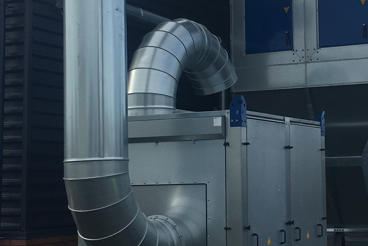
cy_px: 78
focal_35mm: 82
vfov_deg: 16.6
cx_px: 288
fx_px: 838
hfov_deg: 24.4
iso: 25
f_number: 2.2
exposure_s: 1/1241
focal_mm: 4.15
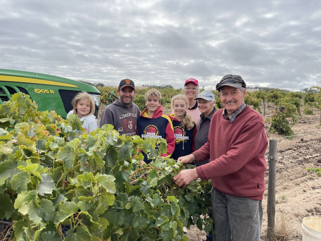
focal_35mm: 26
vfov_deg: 53.1
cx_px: 160
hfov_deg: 67.3
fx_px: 241
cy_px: 120
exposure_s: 1/1821
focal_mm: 5.1
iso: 32
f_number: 1.6
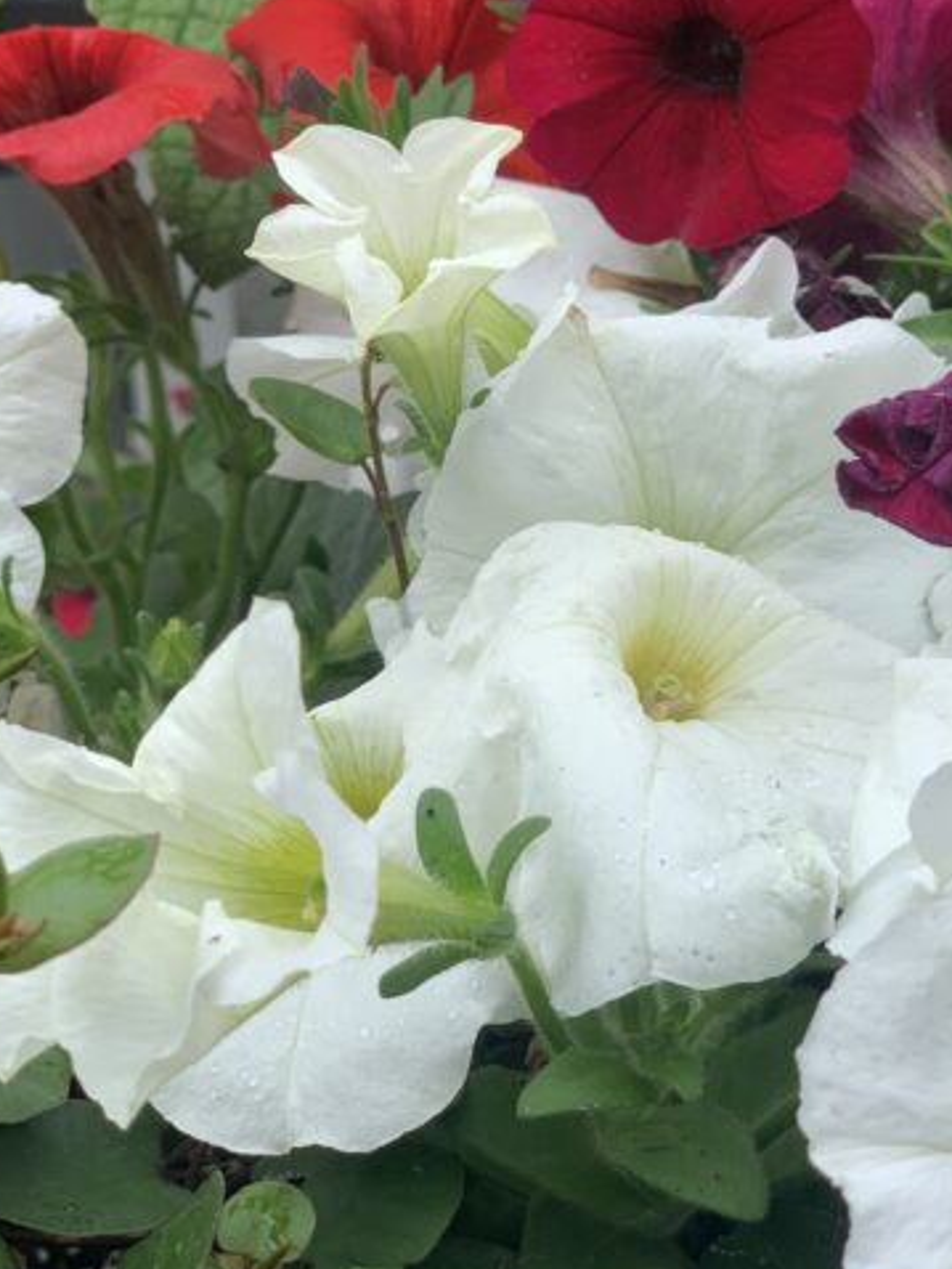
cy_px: 449
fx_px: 3187
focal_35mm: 87
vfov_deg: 22.4
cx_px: 583
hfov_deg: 17.0
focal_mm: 6
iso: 16
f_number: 2.4
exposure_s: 1/280
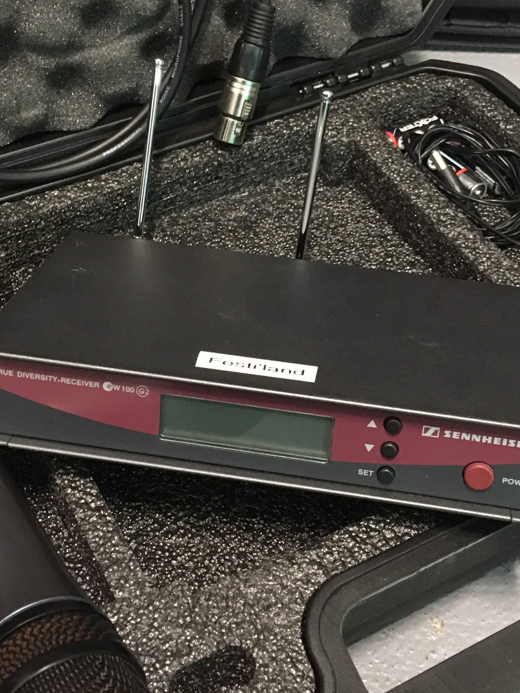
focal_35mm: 53
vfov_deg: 36.1
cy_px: 296
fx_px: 1061
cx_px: 254
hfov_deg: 27.5
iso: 400
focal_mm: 4.15
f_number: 2.2
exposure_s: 1/17
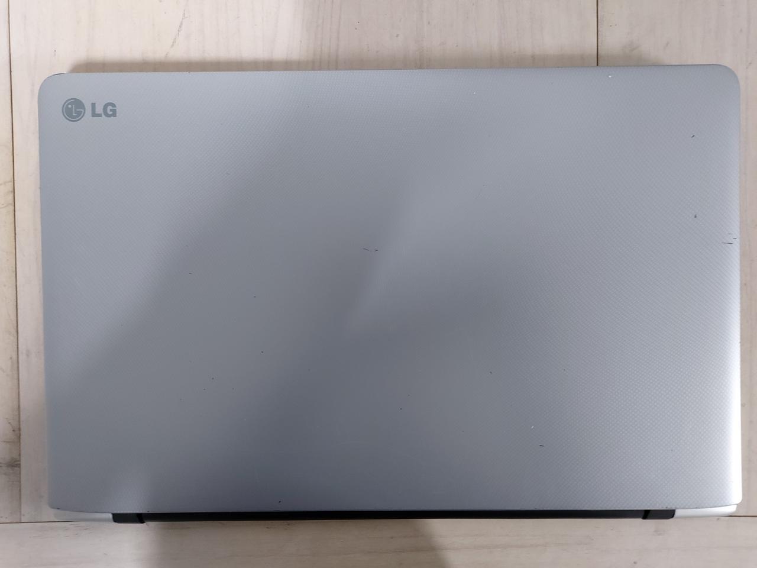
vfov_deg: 54.9
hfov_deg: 69.4
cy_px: 284
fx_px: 547
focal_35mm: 25
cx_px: 378
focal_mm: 4.58
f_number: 2
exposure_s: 1/24
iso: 250
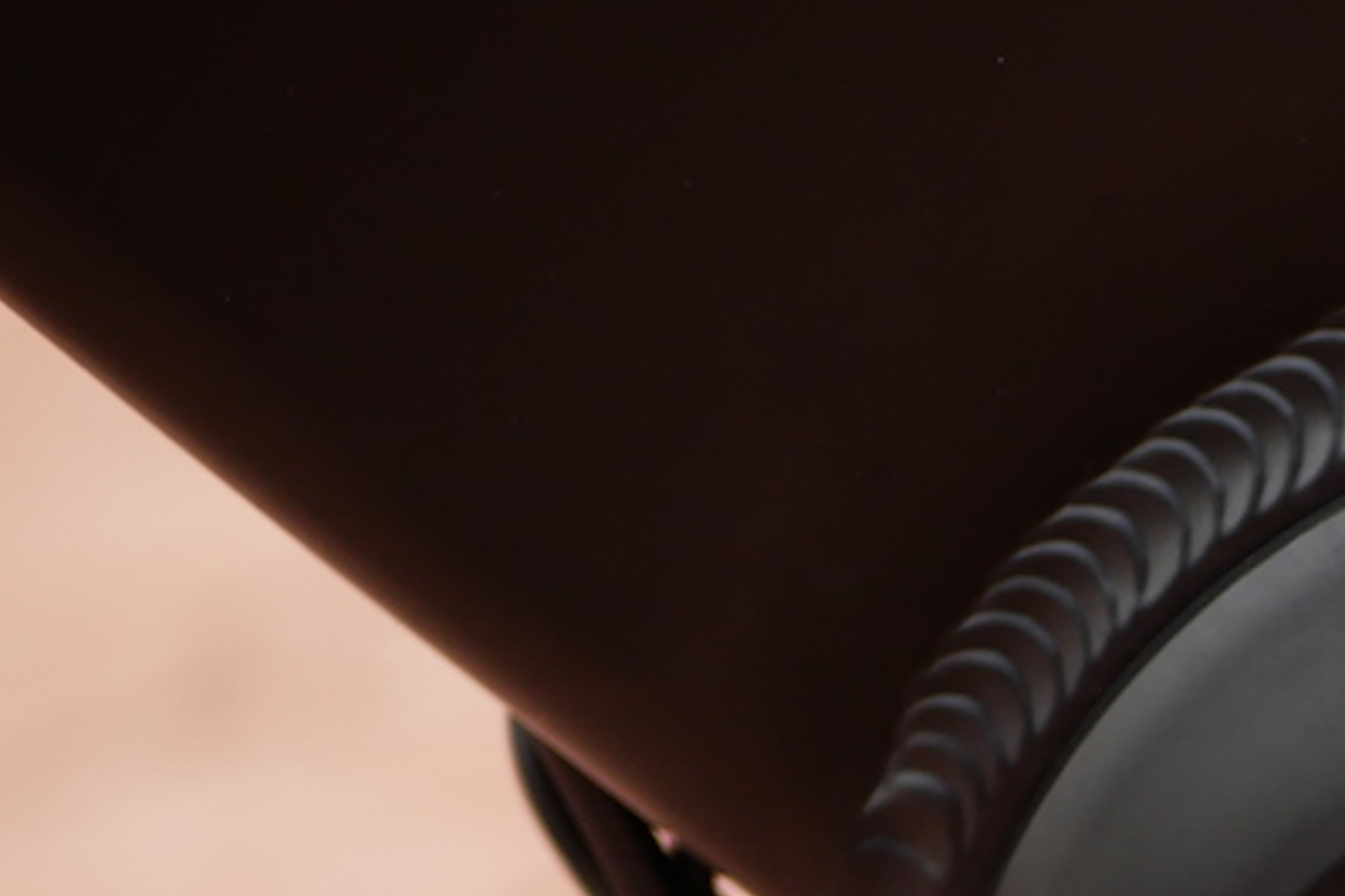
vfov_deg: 6.9
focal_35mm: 196
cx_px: 2264
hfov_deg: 10.0
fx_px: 7319
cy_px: 1332
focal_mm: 25
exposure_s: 1/80
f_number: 1.7
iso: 200
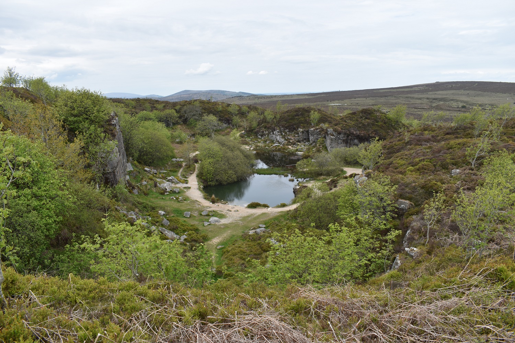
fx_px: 386
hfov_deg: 67.4
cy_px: 172
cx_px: 258
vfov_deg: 47.9
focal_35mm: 27
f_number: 7.1
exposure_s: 1/200
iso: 100
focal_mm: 18
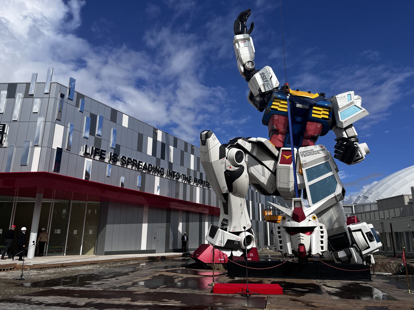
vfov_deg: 53.1
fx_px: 311
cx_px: 207
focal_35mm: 26
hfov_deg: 67.3
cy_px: 155
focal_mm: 5.1
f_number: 1.6
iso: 50
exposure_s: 1/6897
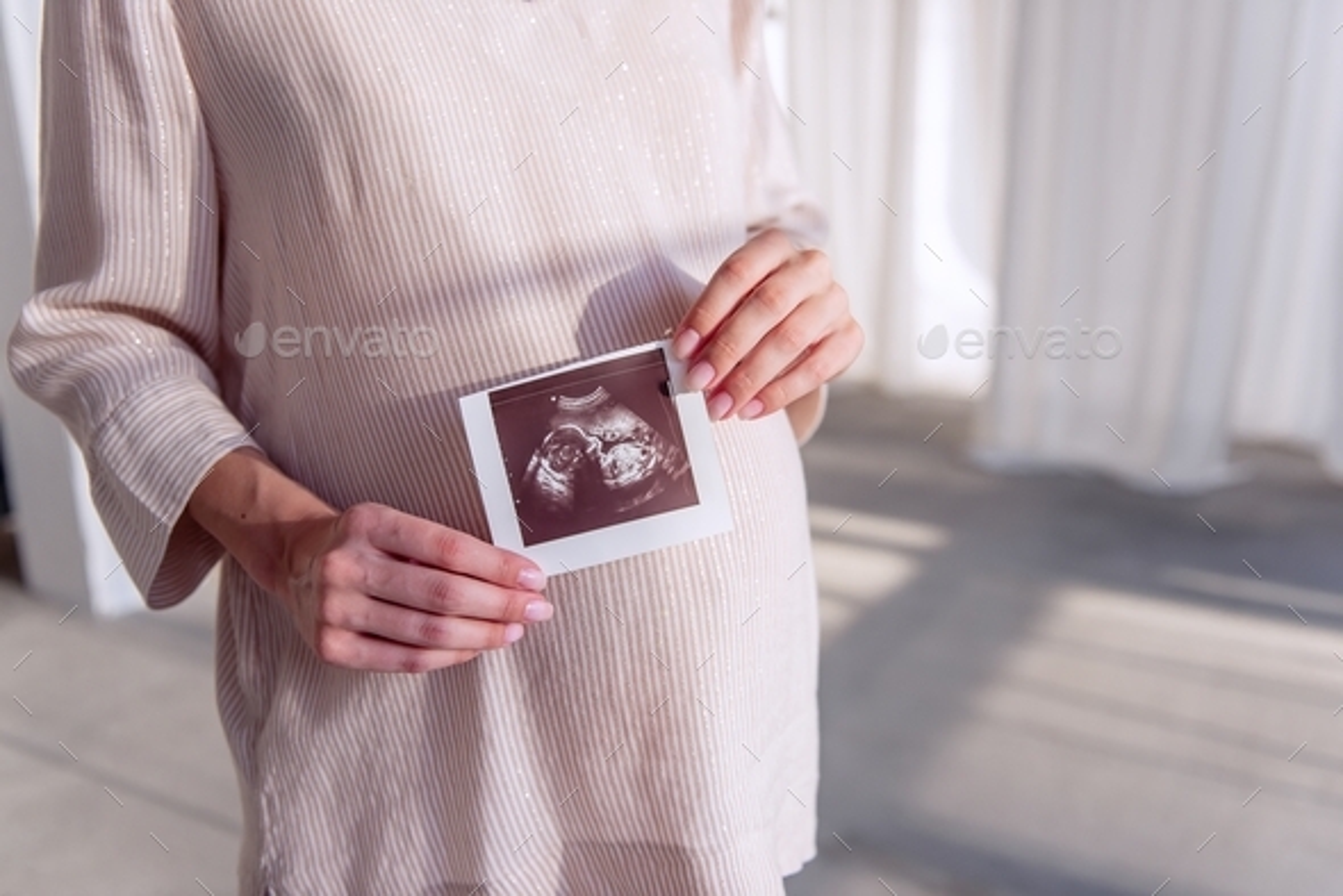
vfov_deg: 41.2
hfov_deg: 58.7
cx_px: 672
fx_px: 1194
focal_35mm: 32
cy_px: 448
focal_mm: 32
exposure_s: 1/320
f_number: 2.8
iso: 200
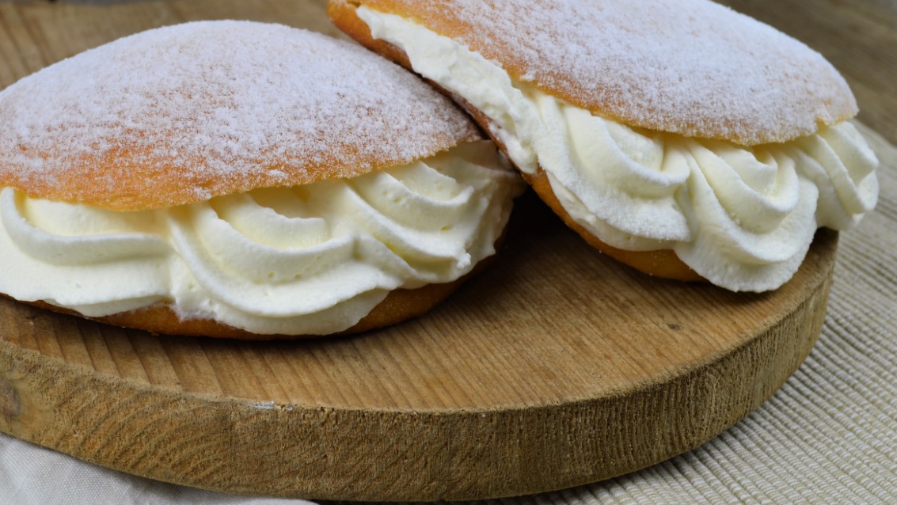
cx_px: 448
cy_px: 265
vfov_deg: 24.9
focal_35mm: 48
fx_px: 1142
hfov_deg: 42.9
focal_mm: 30
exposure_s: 1/15
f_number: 8
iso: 100
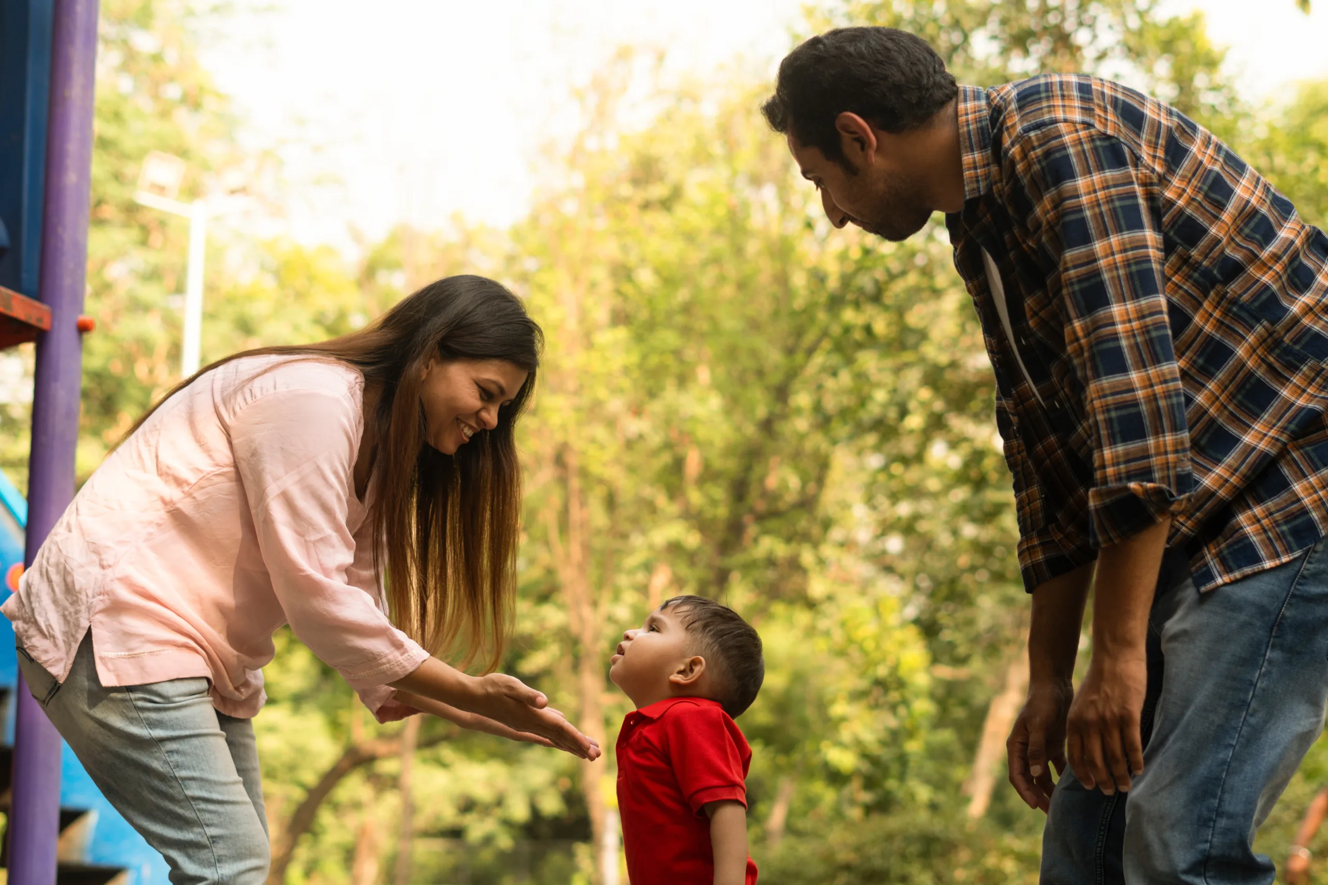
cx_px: 664
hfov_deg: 27.0
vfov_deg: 18.2
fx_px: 2767
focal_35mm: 75
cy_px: 442
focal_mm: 50
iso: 100
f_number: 2.5
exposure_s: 1/500
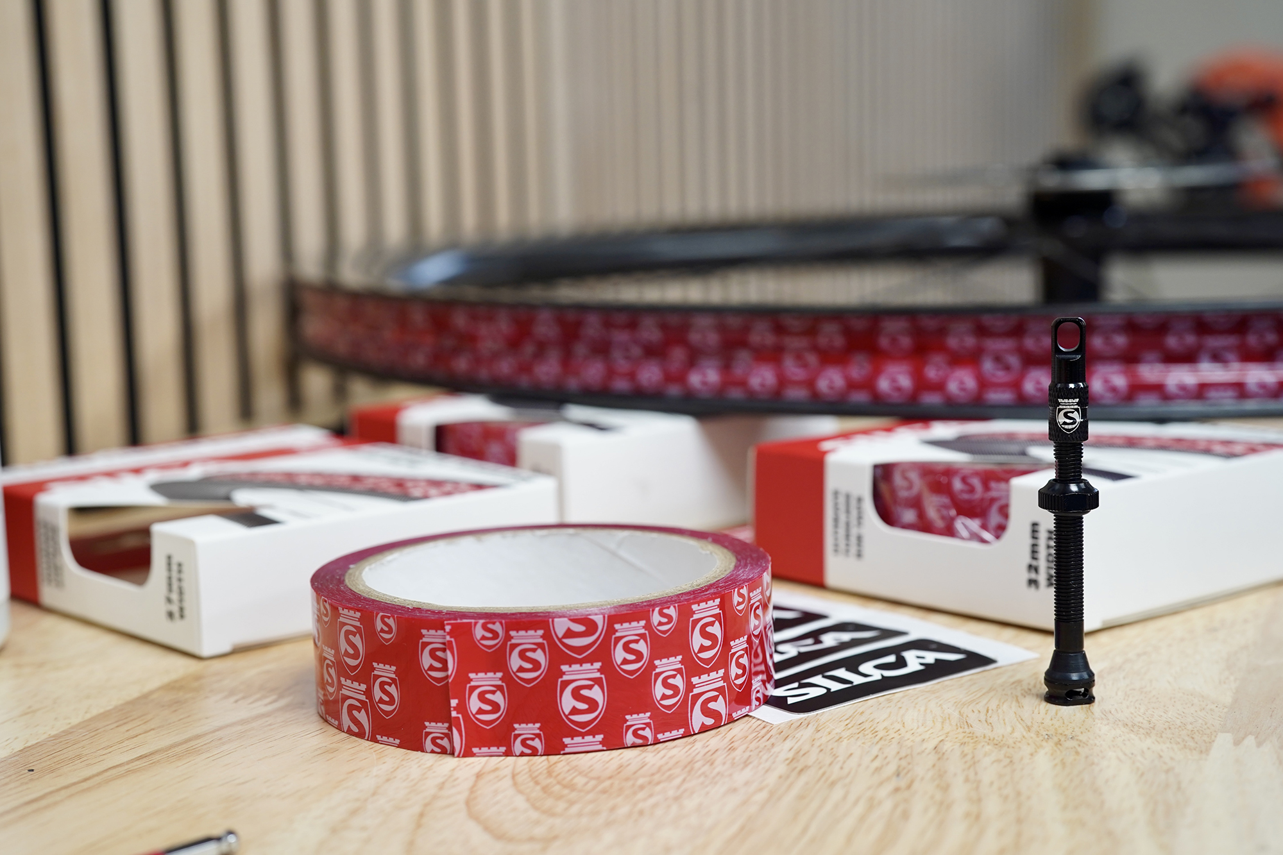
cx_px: 642
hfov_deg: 39.6
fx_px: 1782
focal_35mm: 50
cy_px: 428
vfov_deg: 27.0
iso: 800
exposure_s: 1/50
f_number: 4.5
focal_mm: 50
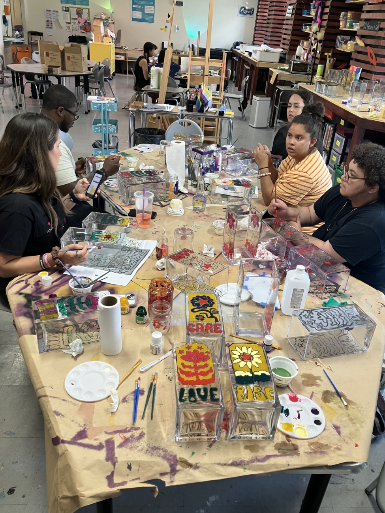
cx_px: 192
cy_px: 256
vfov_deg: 63.4
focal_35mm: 28
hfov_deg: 49.7
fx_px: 415
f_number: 1.8
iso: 125
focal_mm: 3.99
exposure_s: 1/59
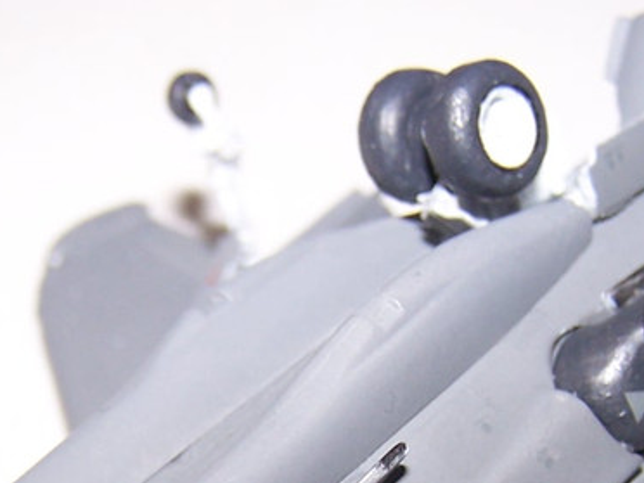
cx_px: 297
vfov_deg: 13.2
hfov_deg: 18.0
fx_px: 2028
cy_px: 606
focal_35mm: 109
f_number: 2.8
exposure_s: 1/60
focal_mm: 6.3
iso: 80
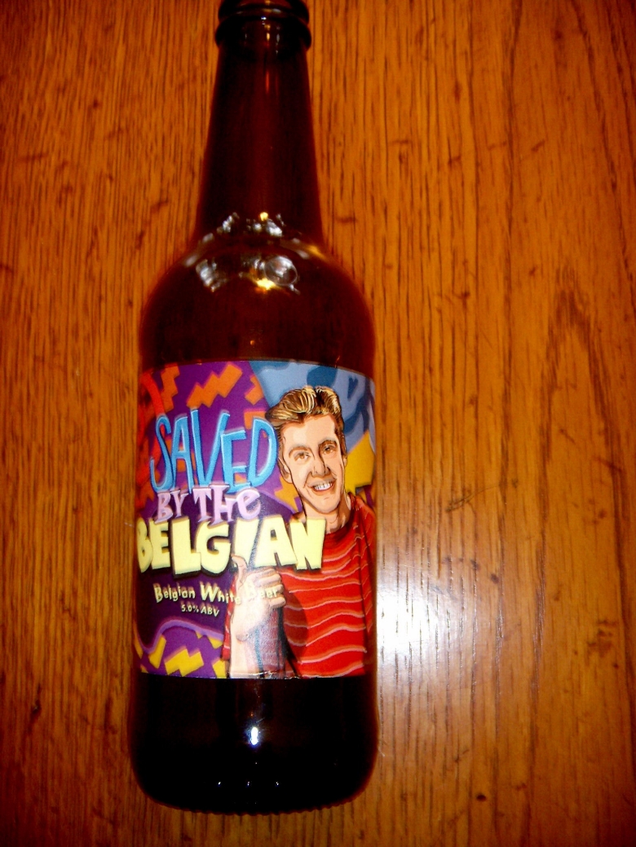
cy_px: 424
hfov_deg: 37.7
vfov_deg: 49.0
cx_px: 318
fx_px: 931
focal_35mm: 38
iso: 200
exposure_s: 1/2.8
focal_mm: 6.4
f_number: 3.5
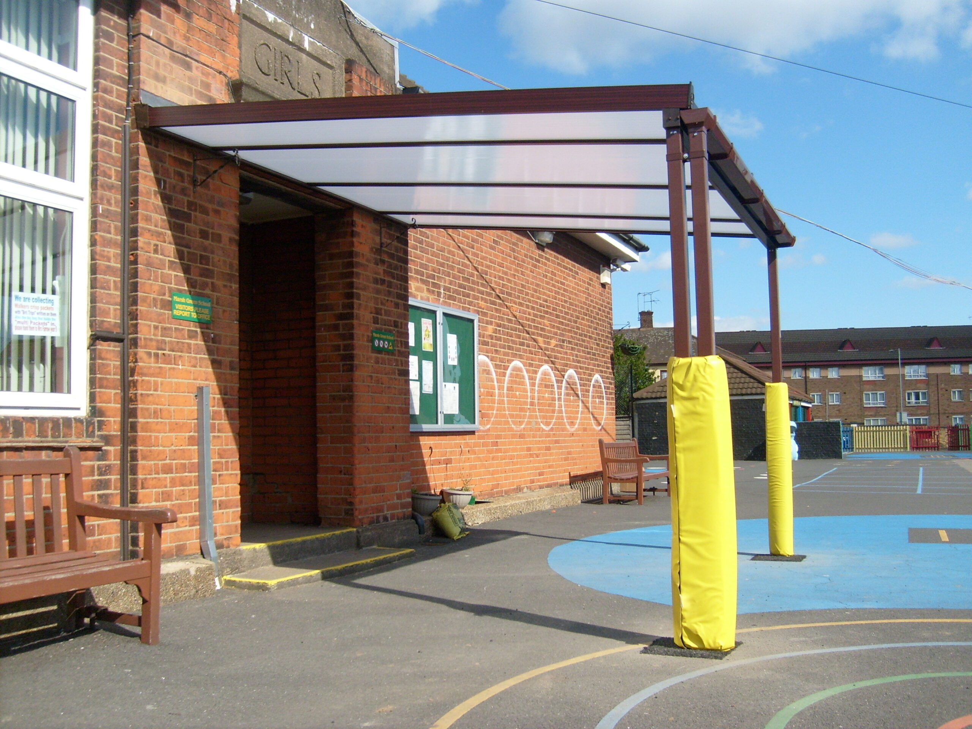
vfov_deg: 40.7
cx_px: 486
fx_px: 983
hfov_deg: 52.6
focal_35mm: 35
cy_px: 364
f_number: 7.1
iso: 80
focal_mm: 5.8
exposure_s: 1/250
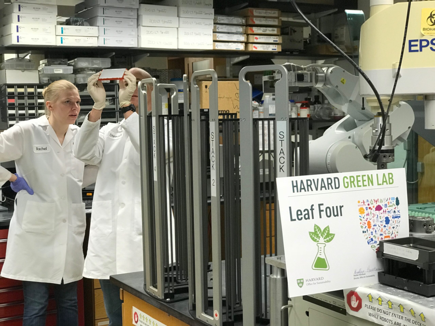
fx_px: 716
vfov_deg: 25.7
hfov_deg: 33.8
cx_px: 218
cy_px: 163
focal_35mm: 57
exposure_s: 1/60
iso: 125
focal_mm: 6.6
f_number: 2.8
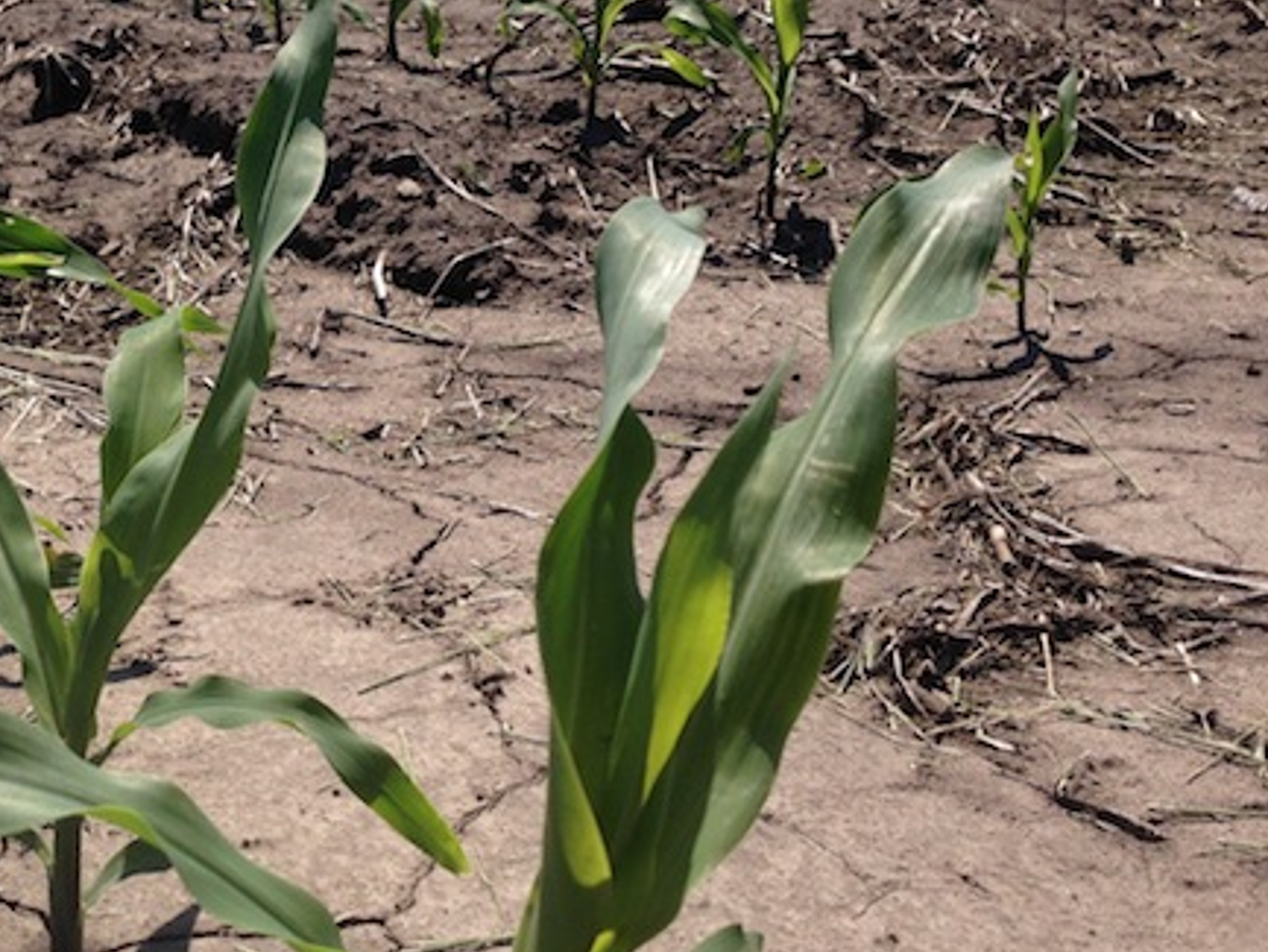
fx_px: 2235
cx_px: 202
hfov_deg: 30.7
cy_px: 395
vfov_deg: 24.0
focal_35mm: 61
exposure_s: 1/2008
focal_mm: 4.12
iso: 50
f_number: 2.4
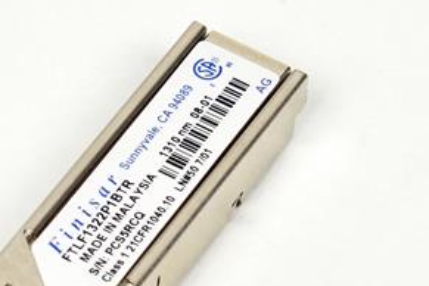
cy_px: 254
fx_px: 2026
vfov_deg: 8.1
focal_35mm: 170
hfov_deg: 12.1
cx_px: 112
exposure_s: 1/200
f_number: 13
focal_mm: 55
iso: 200
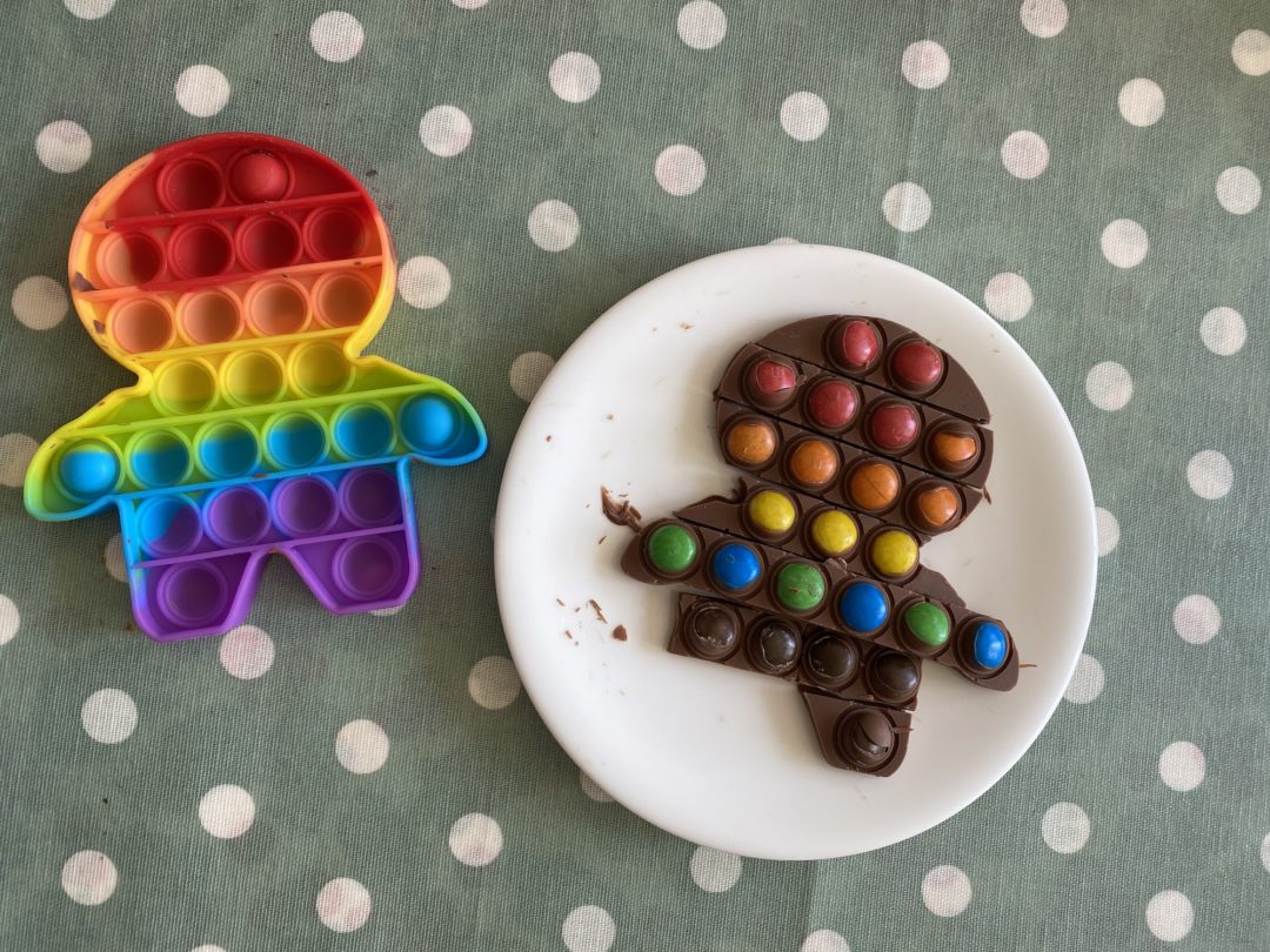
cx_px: 635
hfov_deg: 67.3
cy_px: 476
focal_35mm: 26
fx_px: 954
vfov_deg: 53.1
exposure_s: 1/125
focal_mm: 4.25
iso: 32
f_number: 1.8
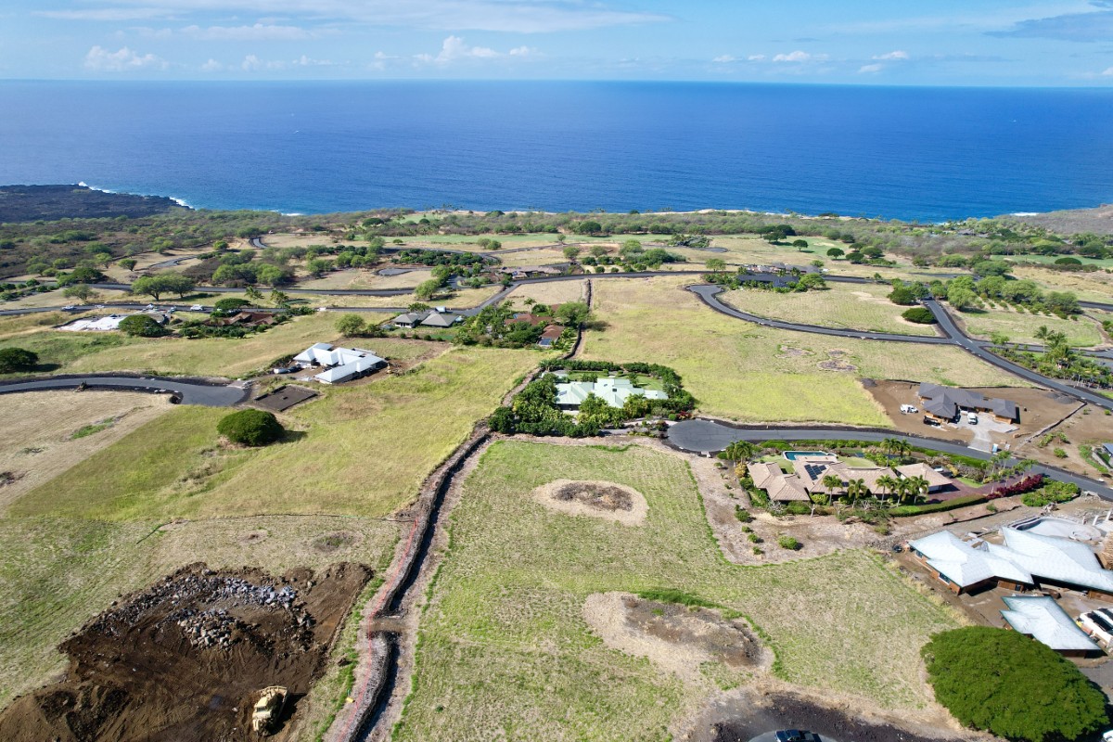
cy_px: 371
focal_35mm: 22
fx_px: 680
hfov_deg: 78.6
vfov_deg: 57.2
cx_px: 556
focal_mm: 8.38
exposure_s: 1/2000
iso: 100
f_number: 2.8
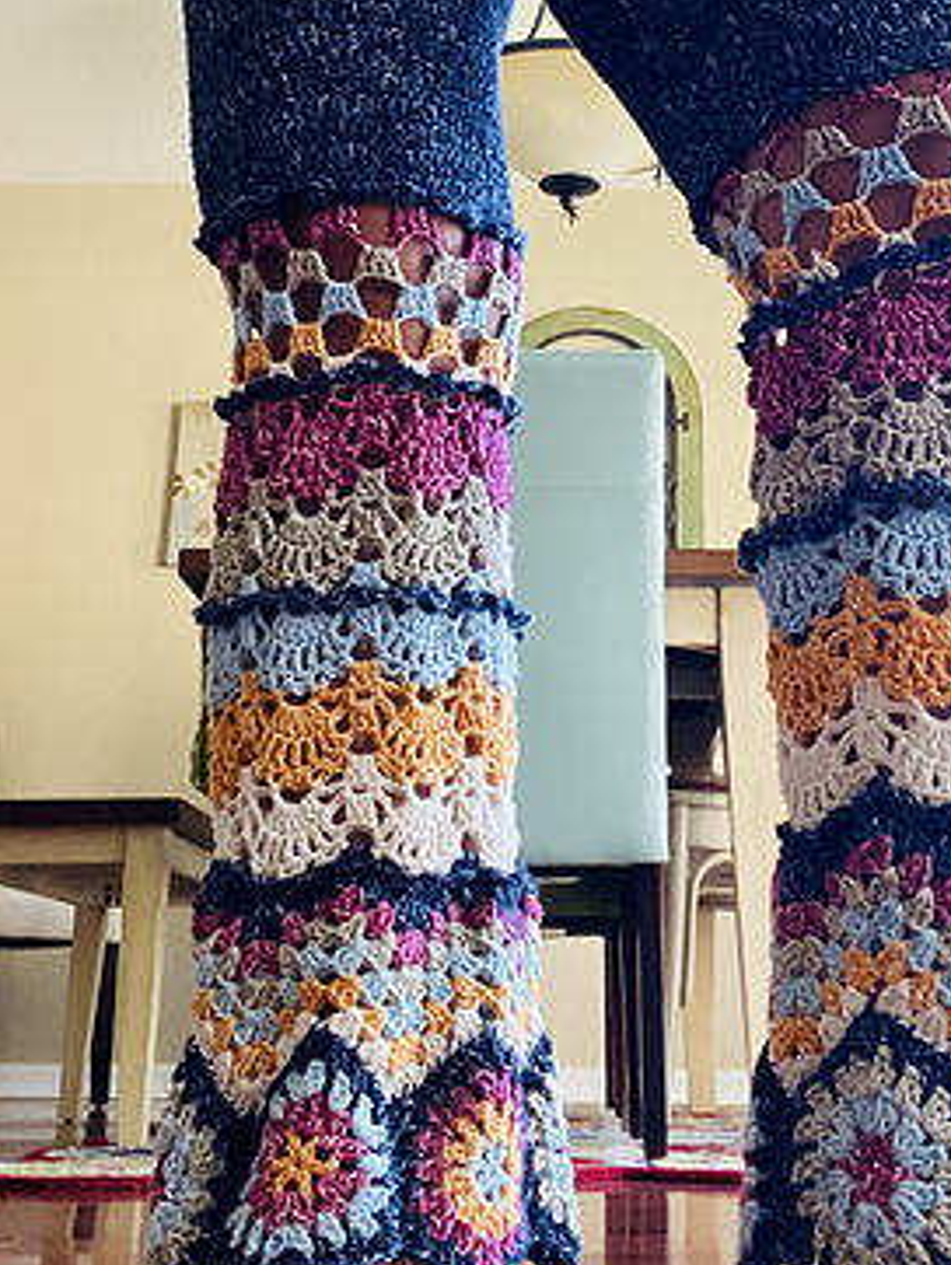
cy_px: 276
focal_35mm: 53
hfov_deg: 27.4
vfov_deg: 35.1
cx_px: 612
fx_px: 1939
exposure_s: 1/39
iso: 400
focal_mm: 2.71
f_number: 2.2
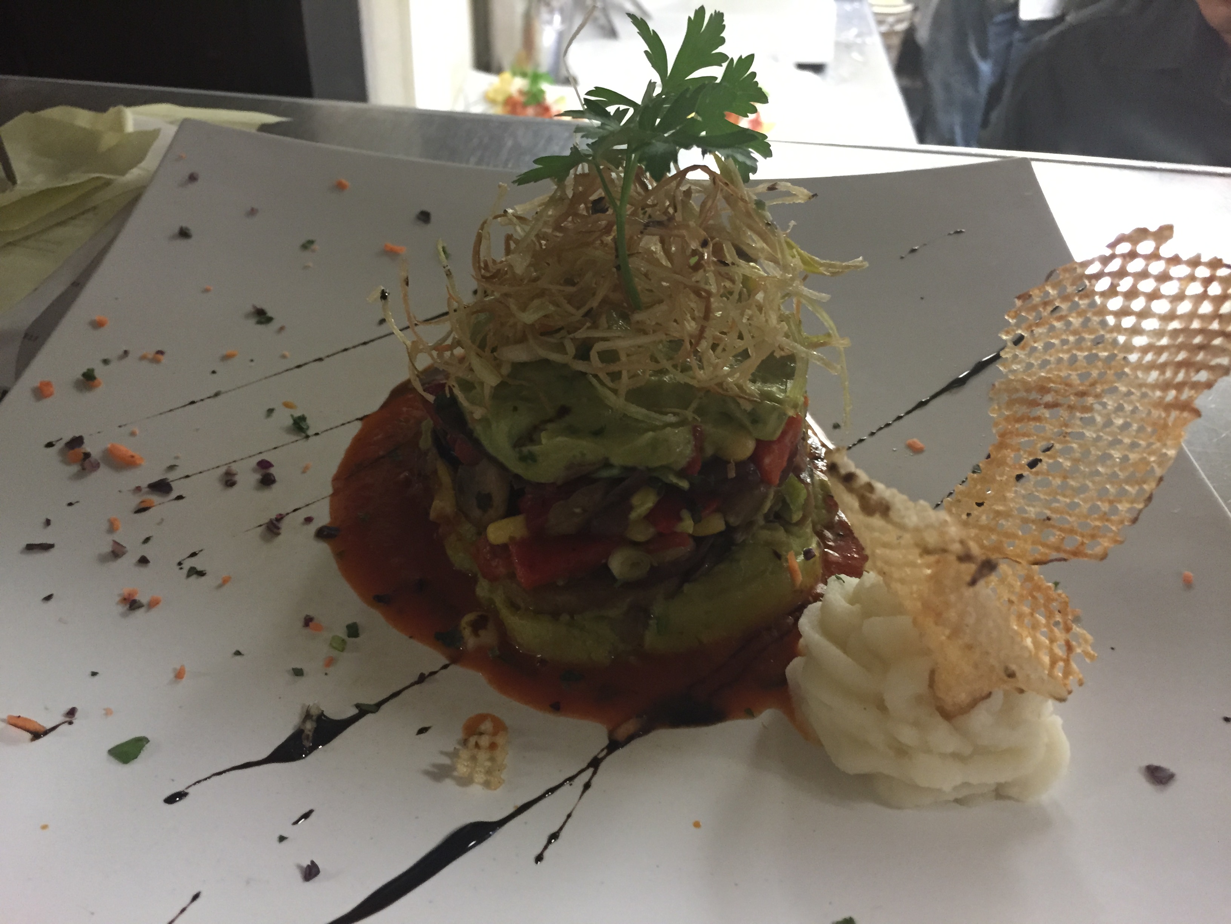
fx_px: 1031
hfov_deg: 61.7
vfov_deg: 48.2
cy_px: 462
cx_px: 616
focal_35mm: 29
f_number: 2.2
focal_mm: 4.15
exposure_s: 1/17
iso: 250
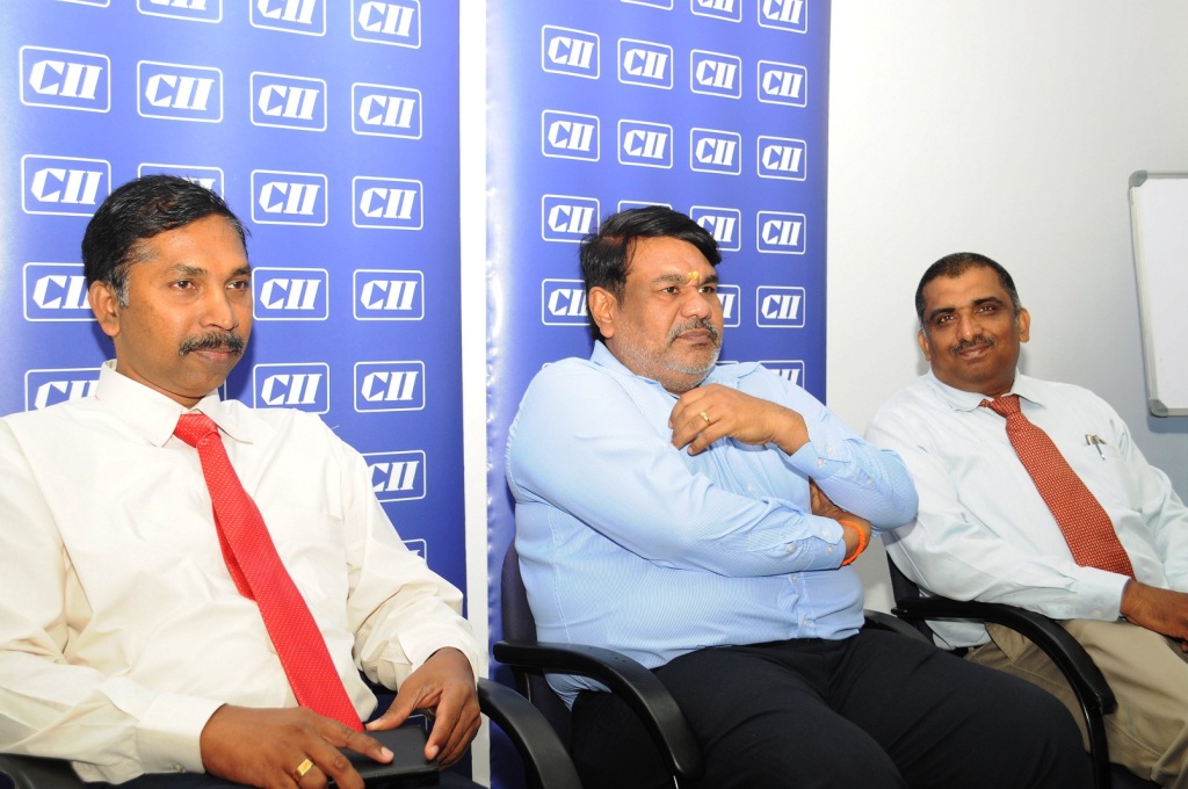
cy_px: 394
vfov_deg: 30.8
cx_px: 594
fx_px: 1434
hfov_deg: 45.0
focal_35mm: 44
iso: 640
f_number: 5.6
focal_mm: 29
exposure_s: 1/125
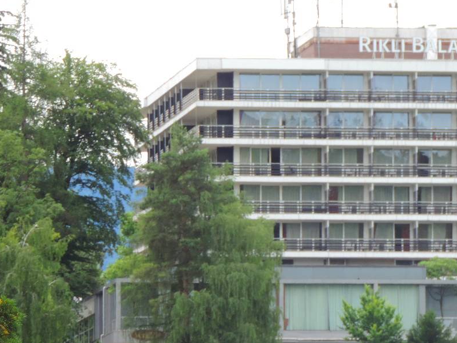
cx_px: 440
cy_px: 45
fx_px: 5995
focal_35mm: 454
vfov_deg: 3.3
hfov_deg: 4.4
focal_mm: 40.1
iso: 80
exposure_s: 1/200
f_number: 4.6
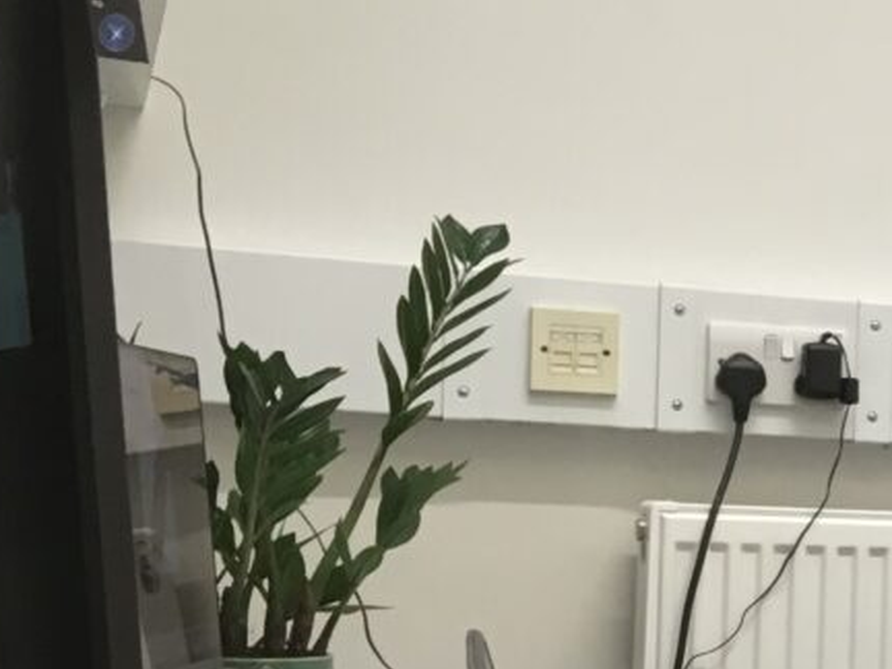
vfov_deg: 14.2
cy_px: 609
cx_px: 1555
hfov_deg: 16.3
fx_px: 2654
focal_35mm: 103
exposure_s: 1/33
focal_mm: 4.15
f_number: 2.2
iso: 100
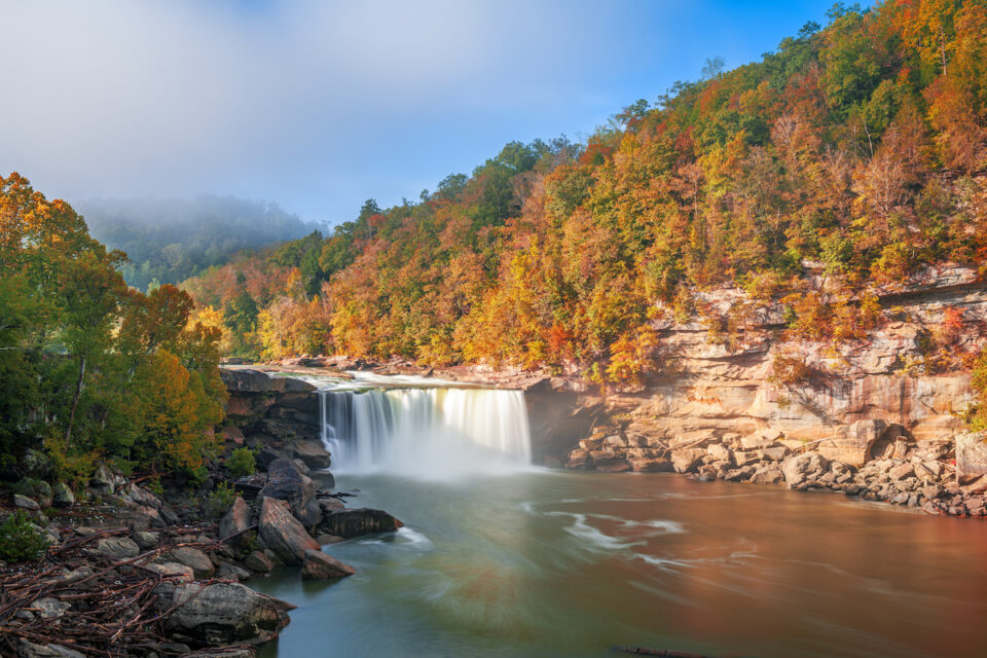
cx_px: 494
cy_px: 329
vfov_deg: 35.1
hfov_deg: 50.7
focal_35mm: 38
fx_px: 1042
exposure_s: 30
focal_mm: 38
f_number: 11
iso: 64
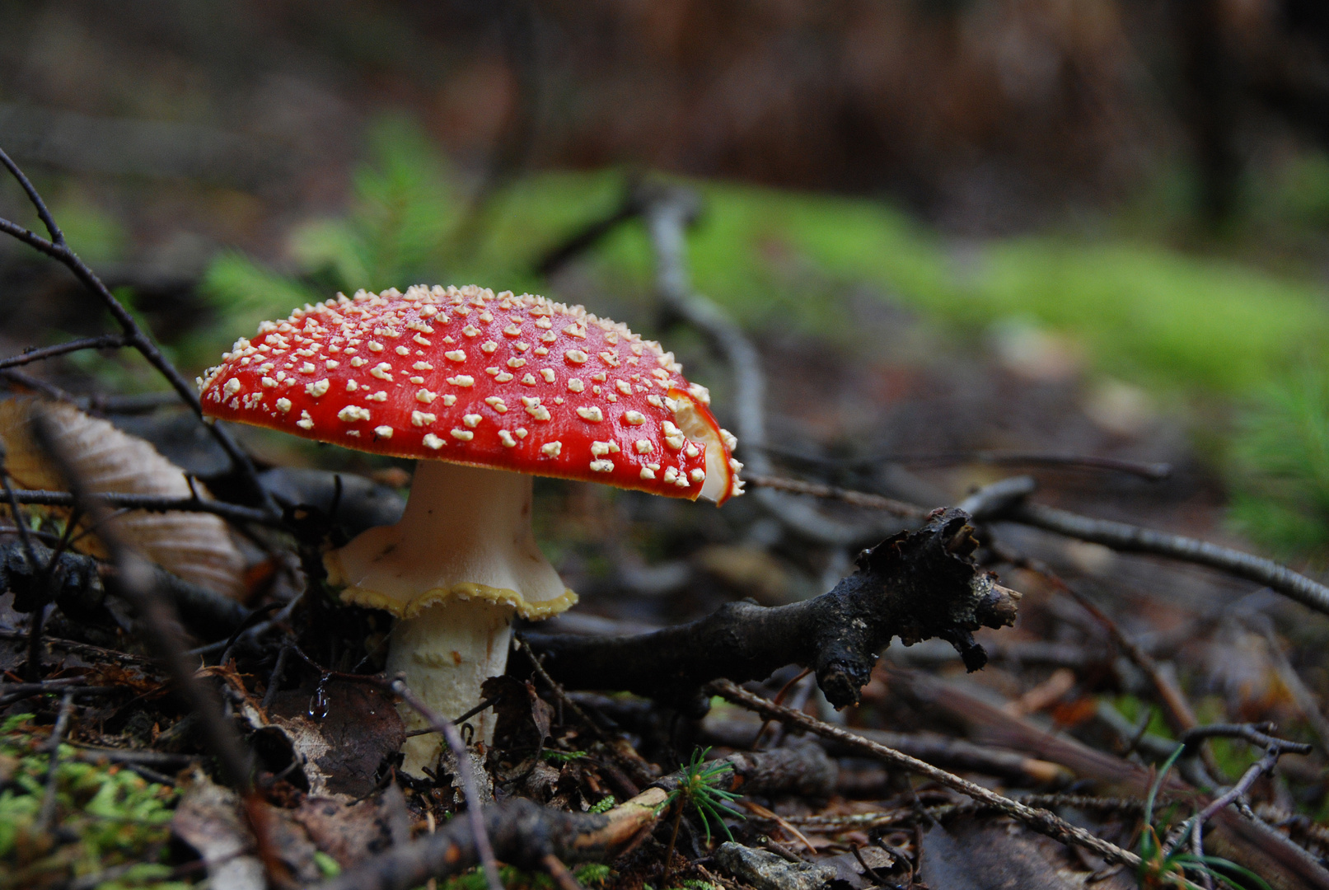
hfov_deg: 21.9
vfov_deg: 14.7
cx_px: 664
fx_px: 3438
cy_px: 445
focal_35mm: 93
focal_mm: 62
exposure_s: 1/80
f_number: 5
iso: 400
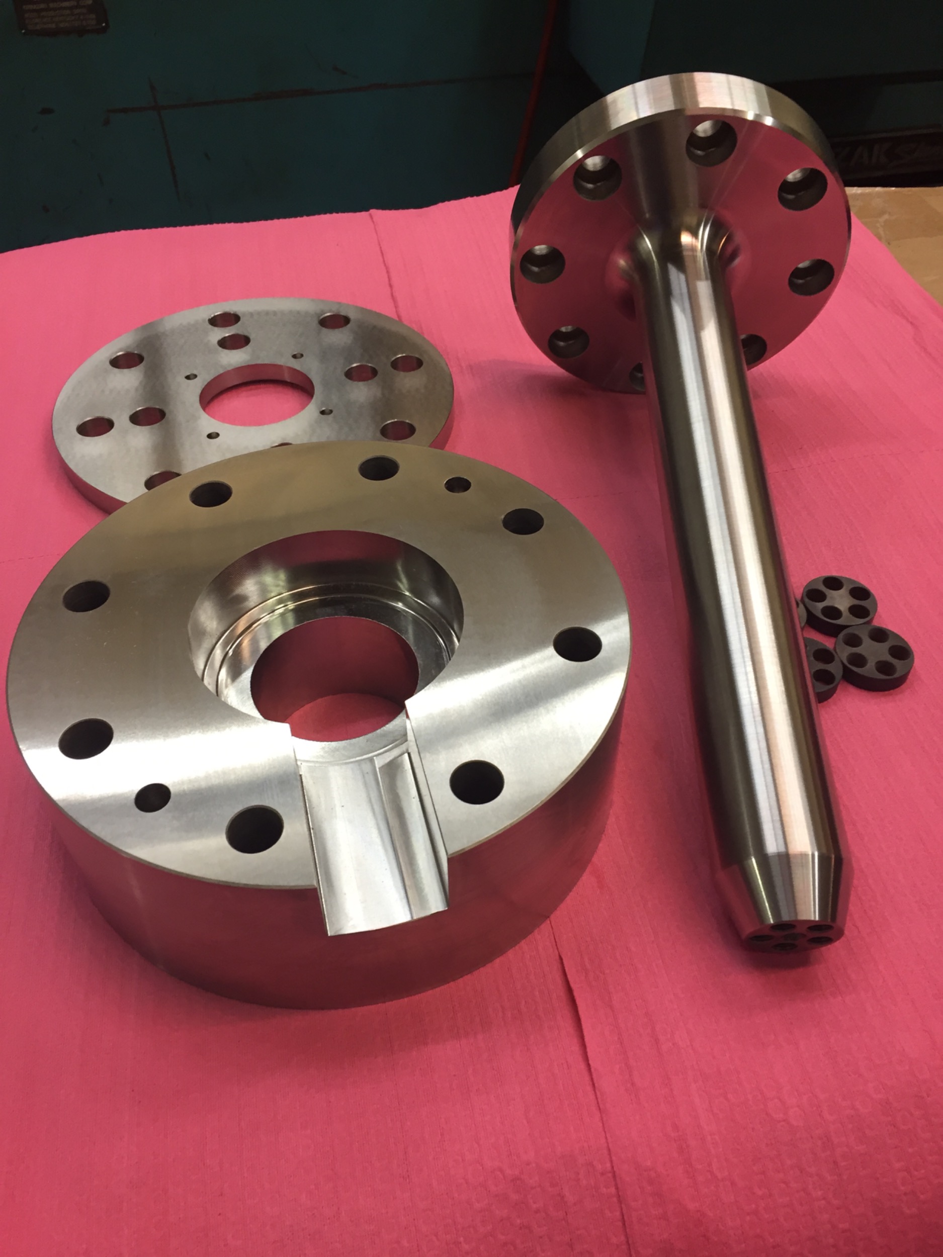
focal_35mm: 29
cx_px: 472
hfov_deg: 48.2
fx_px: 1053
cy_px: 628
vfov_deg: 61.7
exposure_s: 1/30
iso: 80
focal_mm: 4.15
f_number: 2.2
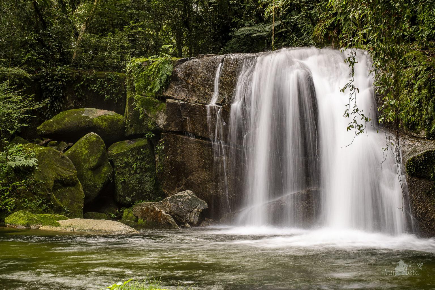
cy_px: 145
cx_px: 218
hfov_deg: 39.6
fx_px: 604
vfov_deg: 27.0
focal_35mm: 50
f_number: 16
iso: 50
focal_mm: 50
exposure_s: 1/2
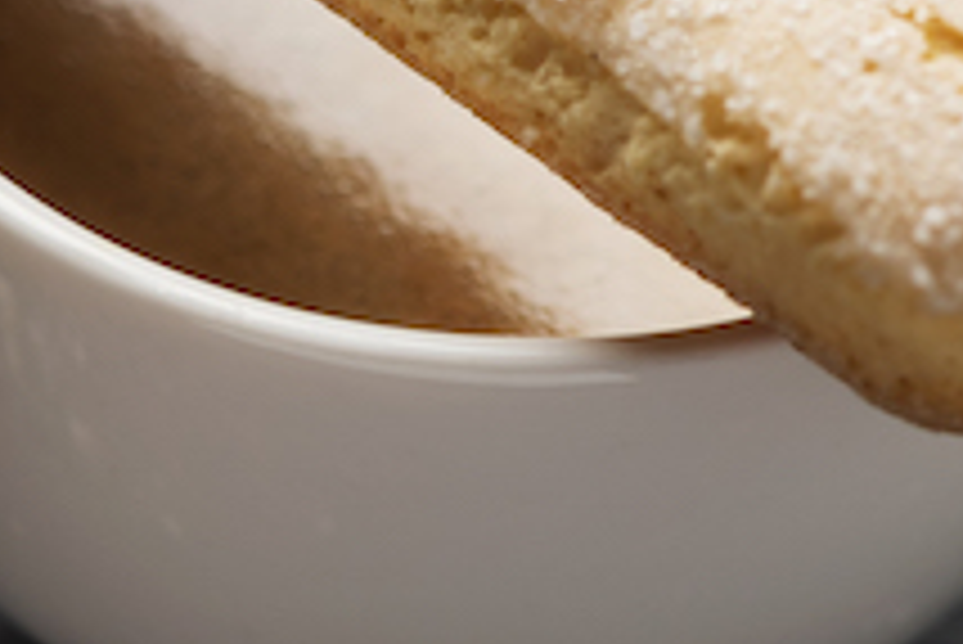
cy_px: -5
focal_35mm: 393
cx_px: -22
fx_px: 10519
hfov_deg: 5.2
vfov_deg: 3.5
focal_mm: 105
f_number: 6.3
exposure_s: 1/160
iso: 100
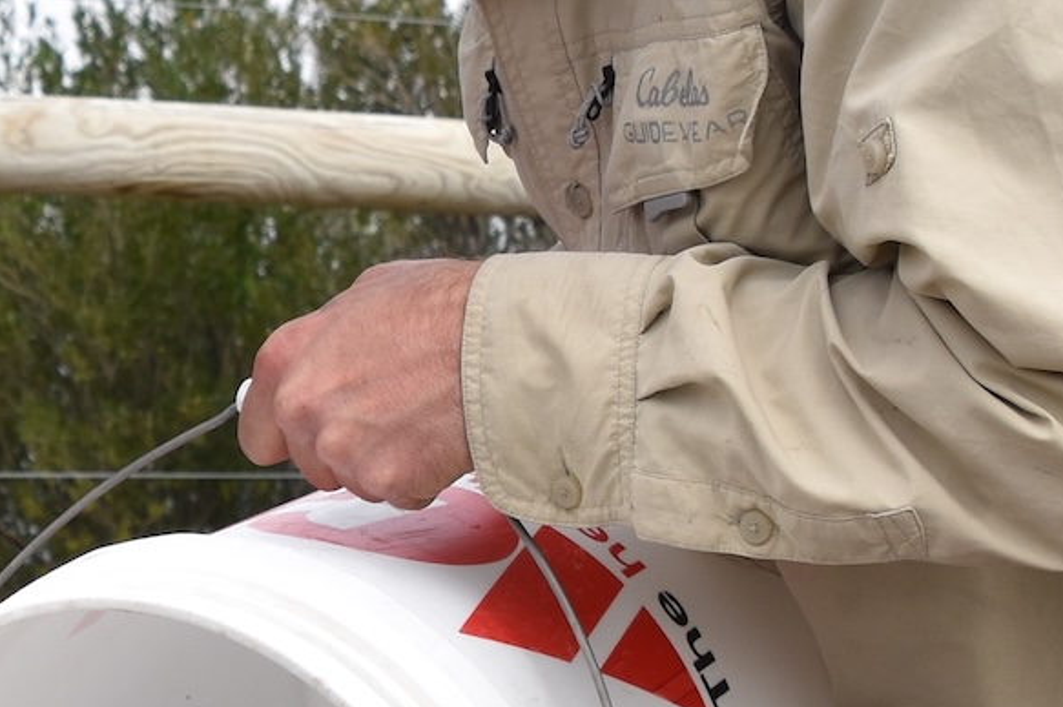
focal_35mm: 173
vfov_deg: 7.9
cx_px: 259
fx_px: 5105
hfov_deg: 11.9
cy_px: 406
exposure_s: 1/400
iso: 200
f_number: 10
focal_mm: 28
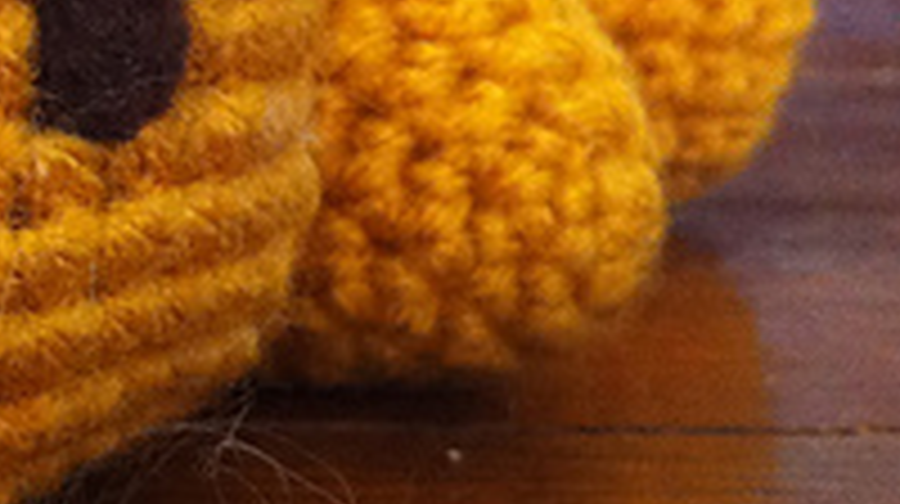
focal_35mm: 122
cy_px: -104
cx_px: -356
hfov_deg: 16.4
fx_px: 2908
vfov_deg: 9.8
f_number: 2.8
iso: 250
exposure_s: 1/15
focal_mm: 3.85
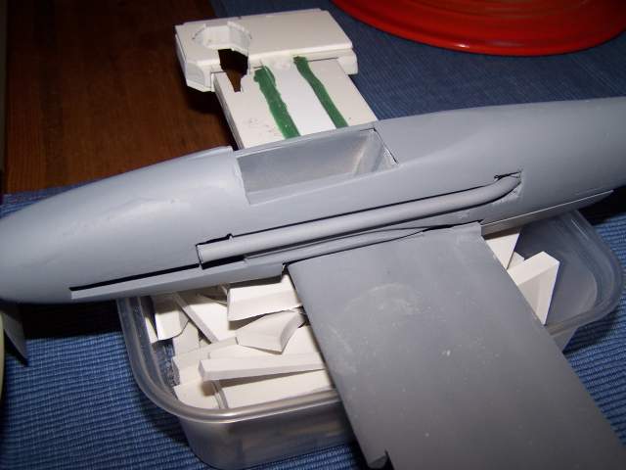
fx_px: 687
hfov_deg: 49.0
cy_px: 235
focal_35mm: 38
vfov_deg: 37.7
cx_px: 313
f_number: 2.8
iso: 80
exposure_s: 1/60
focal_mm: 6.3
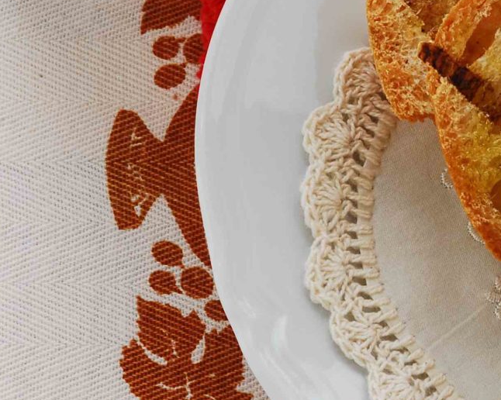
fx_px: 6957
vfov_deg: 3.3
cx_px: 647
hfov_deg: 4.1
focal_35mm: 469
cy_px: 148
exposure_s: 1/80
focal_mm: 105
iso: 100
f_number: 14
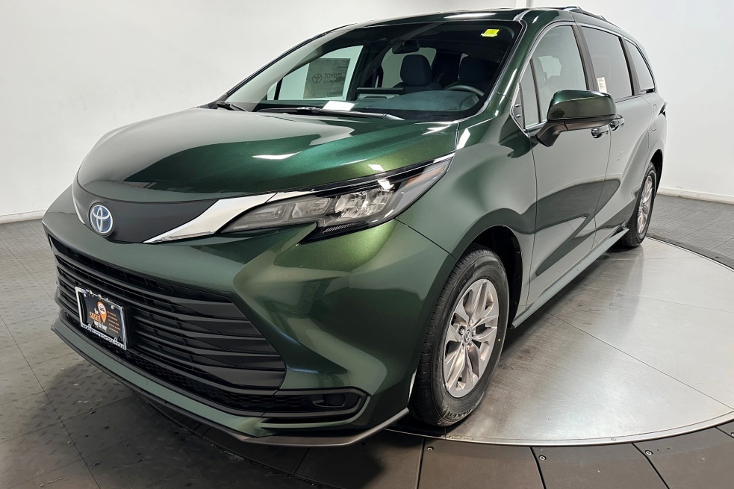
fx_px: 530
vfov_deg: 49.5
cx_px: 355
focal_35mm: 26
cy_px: 240
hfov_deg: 69.4
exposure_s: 1/60
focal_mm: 6.86
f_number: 1.78
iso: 400
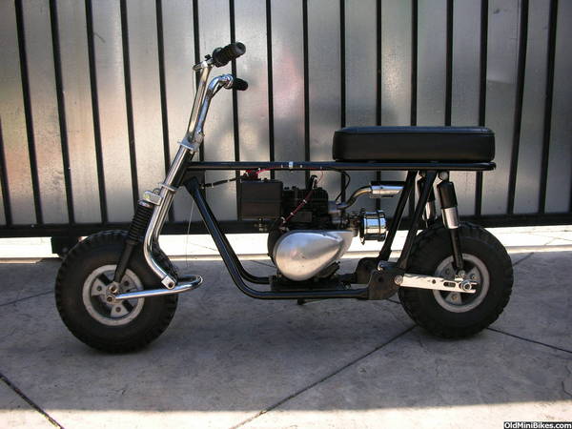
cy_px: 214
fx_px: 578
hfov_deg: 52.6
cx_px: 286
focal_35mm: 35
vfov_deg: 40.7
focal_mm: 5.8
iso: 50
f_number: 3
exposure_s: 1/234
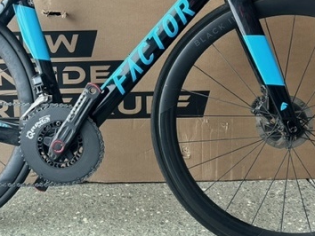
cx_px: 110
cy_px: 62
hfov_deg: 40.0
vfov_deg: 30.5
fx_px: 428
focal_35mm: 47
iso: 160
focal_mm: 5.7
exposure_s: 1/60
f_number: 1.5
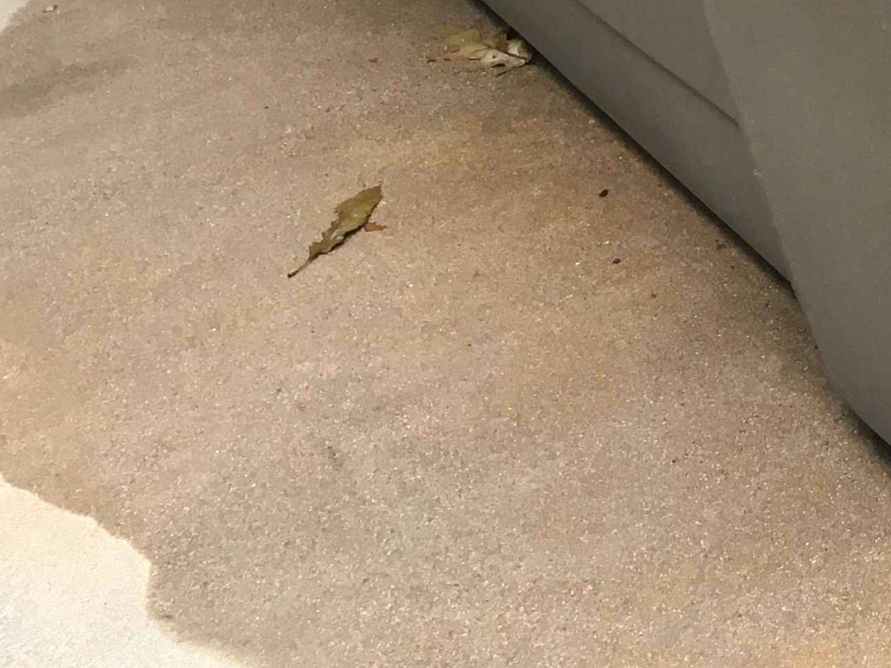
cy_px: -337
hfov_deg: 19.3
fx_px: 2343
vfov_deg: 15.0
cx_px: 1263
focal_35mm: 91
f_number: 2.2
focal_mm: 4.15
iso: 64
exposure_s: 1/30
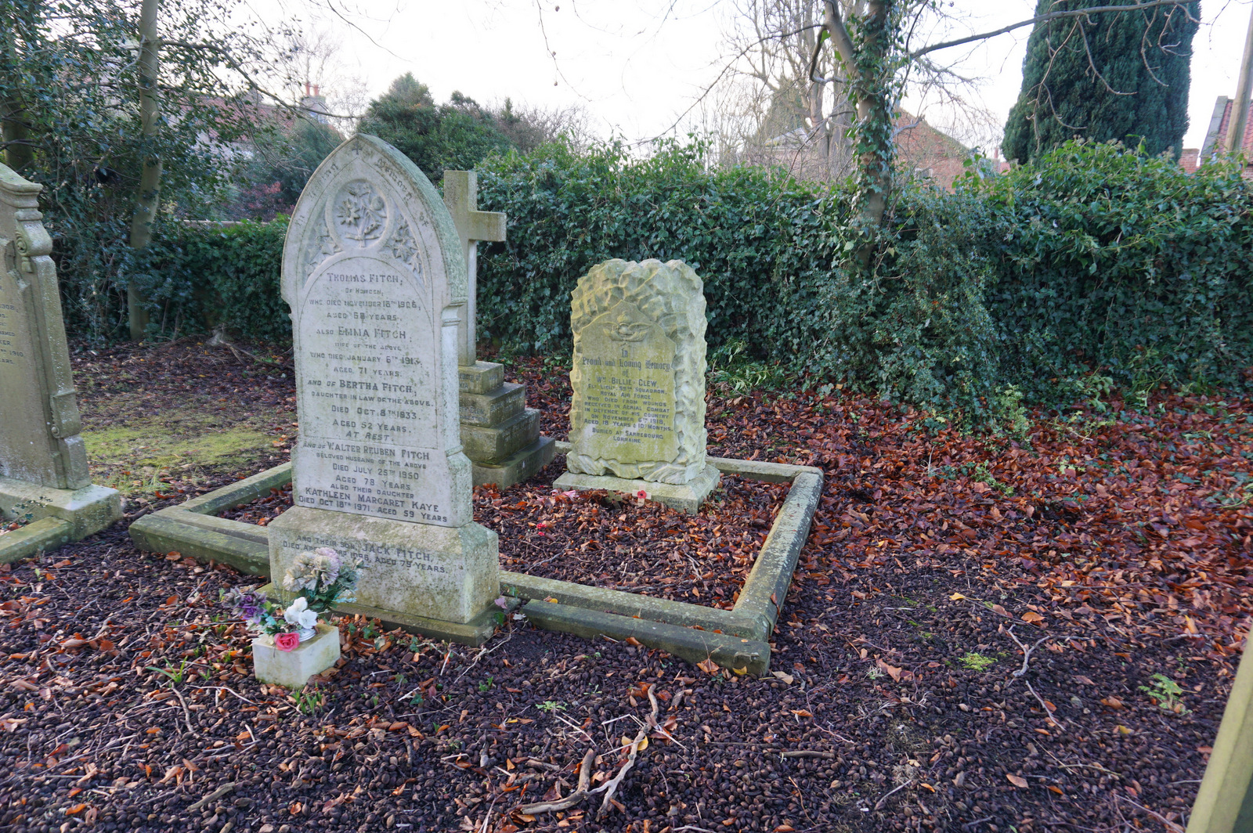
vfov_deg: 53.1
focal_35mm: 24
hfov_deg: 73.8
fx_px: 835
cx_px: 626
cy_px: 416
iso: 200
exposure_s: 1/60
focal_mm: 16
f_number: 4
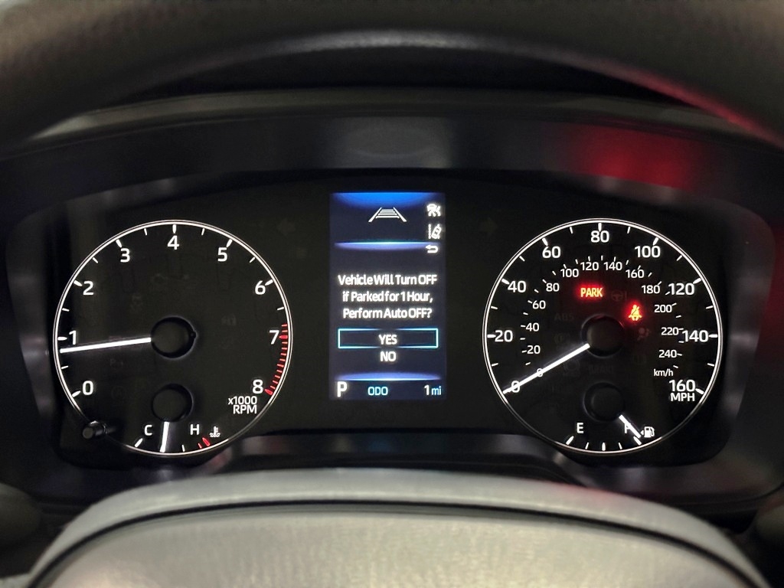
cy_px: 294
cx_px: 392
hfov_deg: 39.7
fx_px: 1087
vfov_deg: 30.3
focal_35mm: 48
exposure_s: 1/17
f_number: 1.78
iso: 640
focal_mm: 6.86
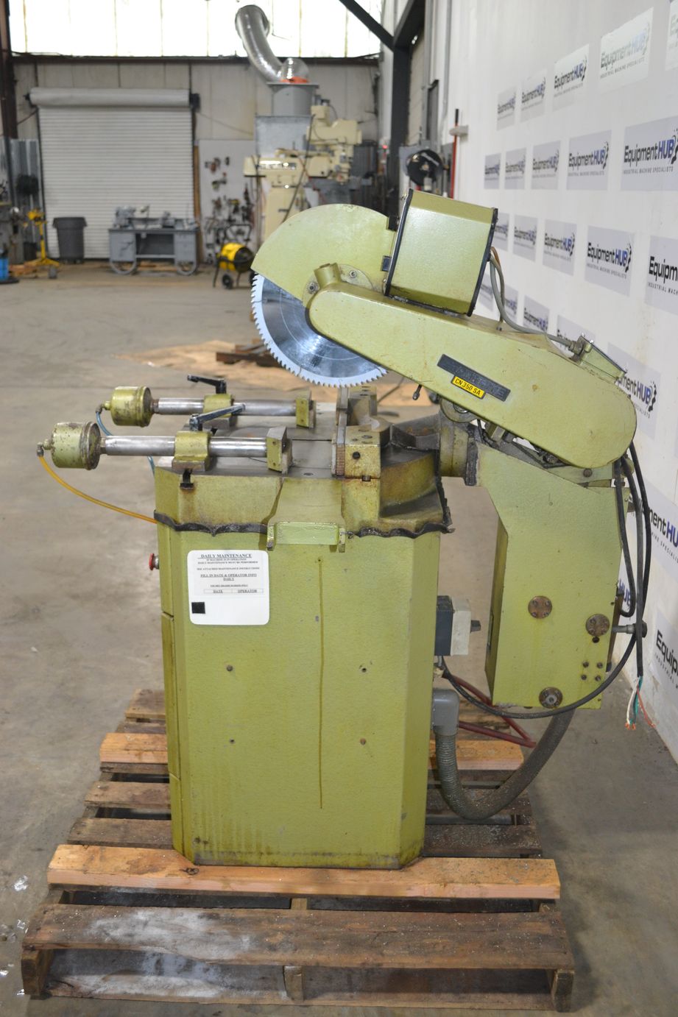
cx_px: 339
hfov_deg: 40.0
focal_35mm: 33
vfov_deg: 57.2
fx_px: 932
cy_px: 508
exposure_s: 1/60
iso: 900
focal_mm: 22
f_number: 4
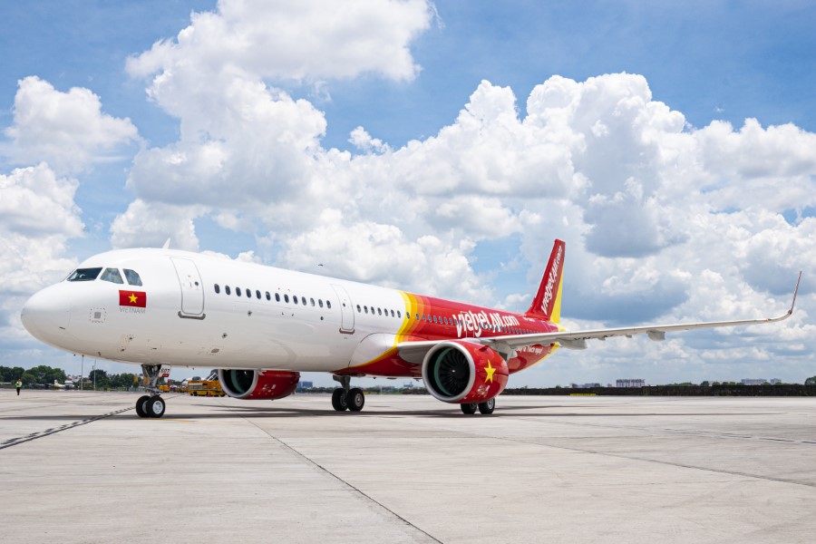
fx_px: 816
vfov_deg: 36.9
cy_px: 272
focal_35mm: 36
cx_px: 408
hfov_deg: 53.1
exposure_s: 1/400
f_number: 14
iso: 250
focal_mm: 24
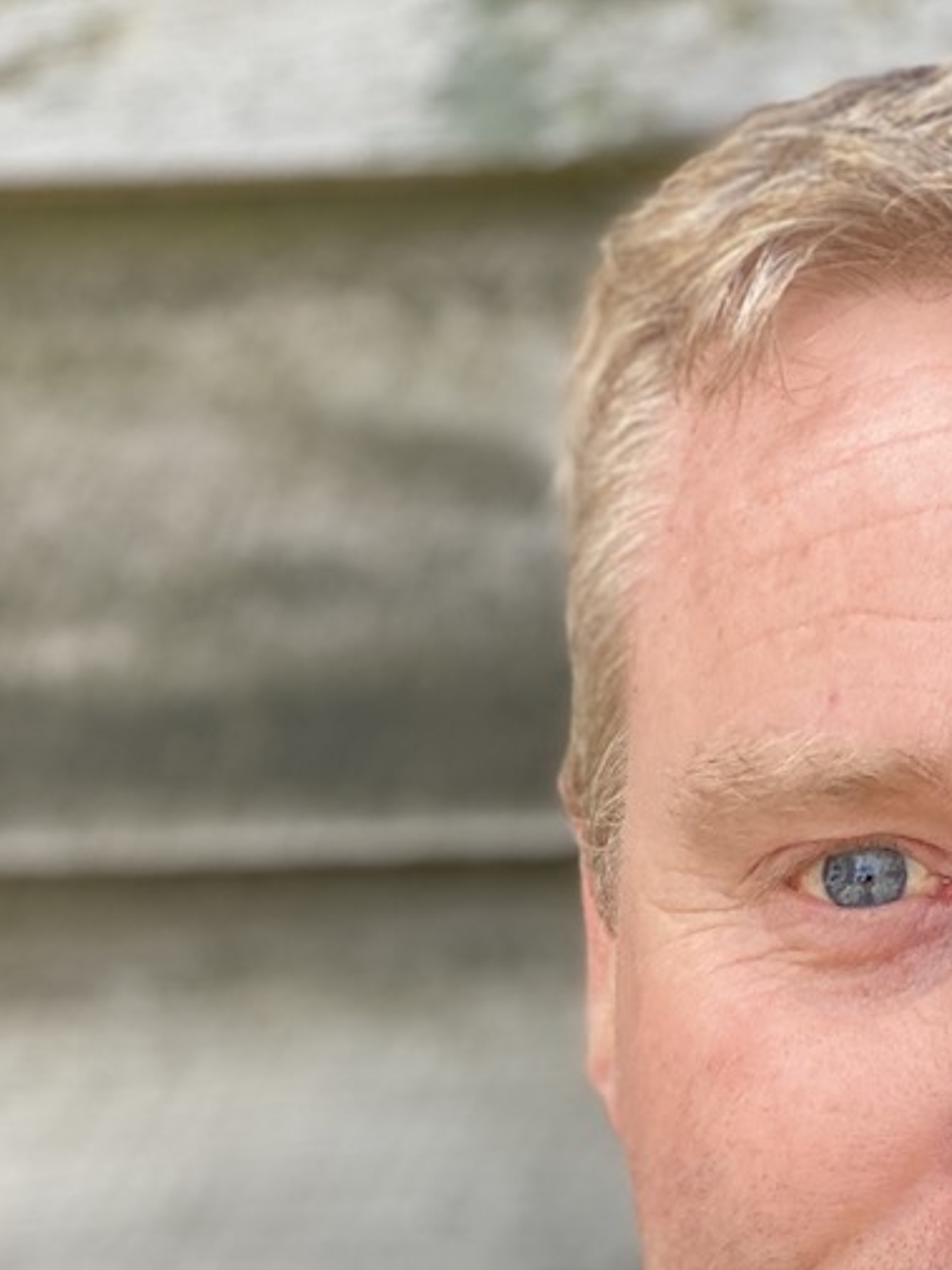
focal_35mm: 137
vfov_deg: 14.0
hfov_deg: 10.7
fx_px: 5028
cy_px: 1541
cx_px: 1066
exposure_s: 1/122
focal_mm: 6
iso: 32
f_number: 2
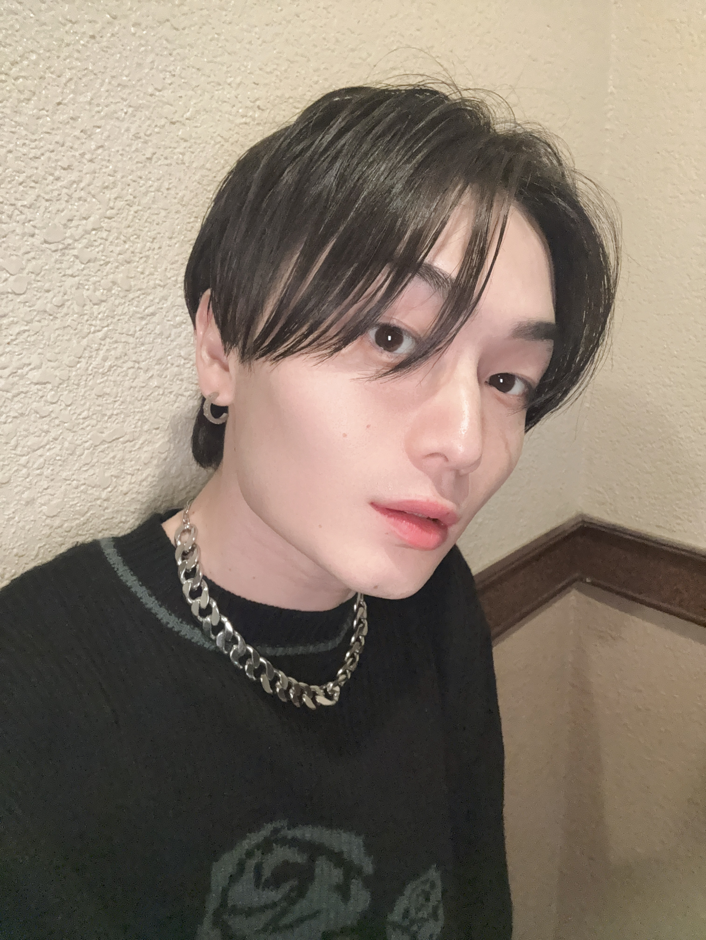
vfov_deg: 73.9
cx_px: 353
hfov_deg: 58.9
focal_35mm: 23
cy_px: 470
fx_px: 625
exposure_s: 1/30
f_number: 1.9
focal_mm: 2.69
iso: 320
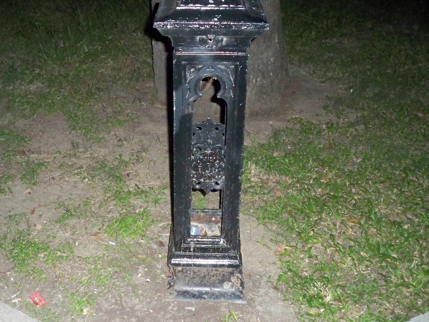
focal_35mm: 45
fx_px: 558
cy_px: 121
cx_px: 218
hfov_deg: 42.1
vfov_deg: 32.0
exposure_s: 1/30
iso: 400
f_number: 3.1
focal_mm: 6.3
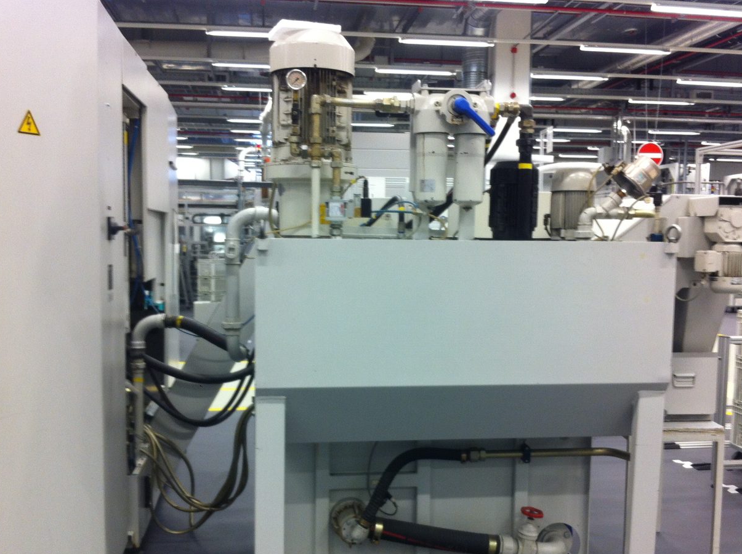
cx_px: 388
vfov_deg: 34.2
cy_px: 322
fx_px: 899
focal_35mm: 42
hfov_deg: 44.8
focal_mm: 3.85
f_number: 2.8
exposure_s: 1/17
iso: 80
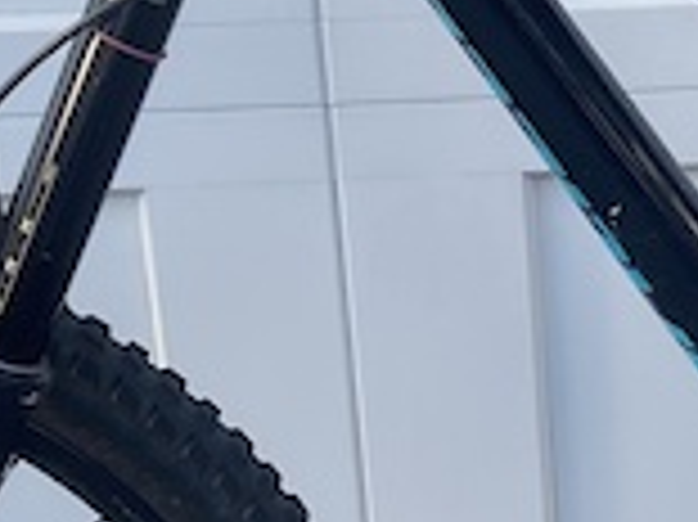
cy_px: 378
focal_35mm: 134
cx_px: 730
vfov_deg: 11.0
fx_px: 2700
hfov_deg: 14.5
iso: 32
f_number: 1.8
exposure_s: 1/312
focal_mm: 4.25
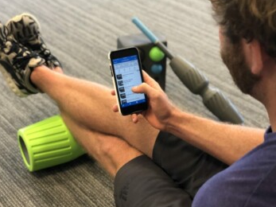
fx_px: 478
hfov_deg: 32.2
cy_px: 92
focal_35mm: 60
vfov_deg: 24.4
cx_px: 123
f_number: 2.4
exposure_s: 1/30
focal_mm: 6
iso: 125
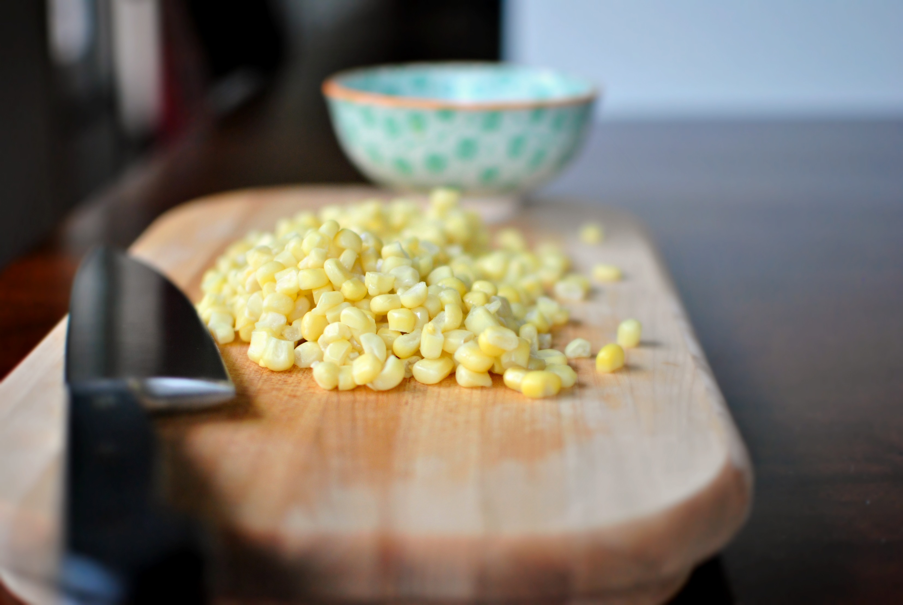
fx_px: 1319
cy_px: 302
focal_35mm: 52
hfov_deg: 37.8
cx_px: 452
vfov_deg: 25.8
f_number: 1.8
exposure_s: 1/500
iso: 400
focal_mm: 35
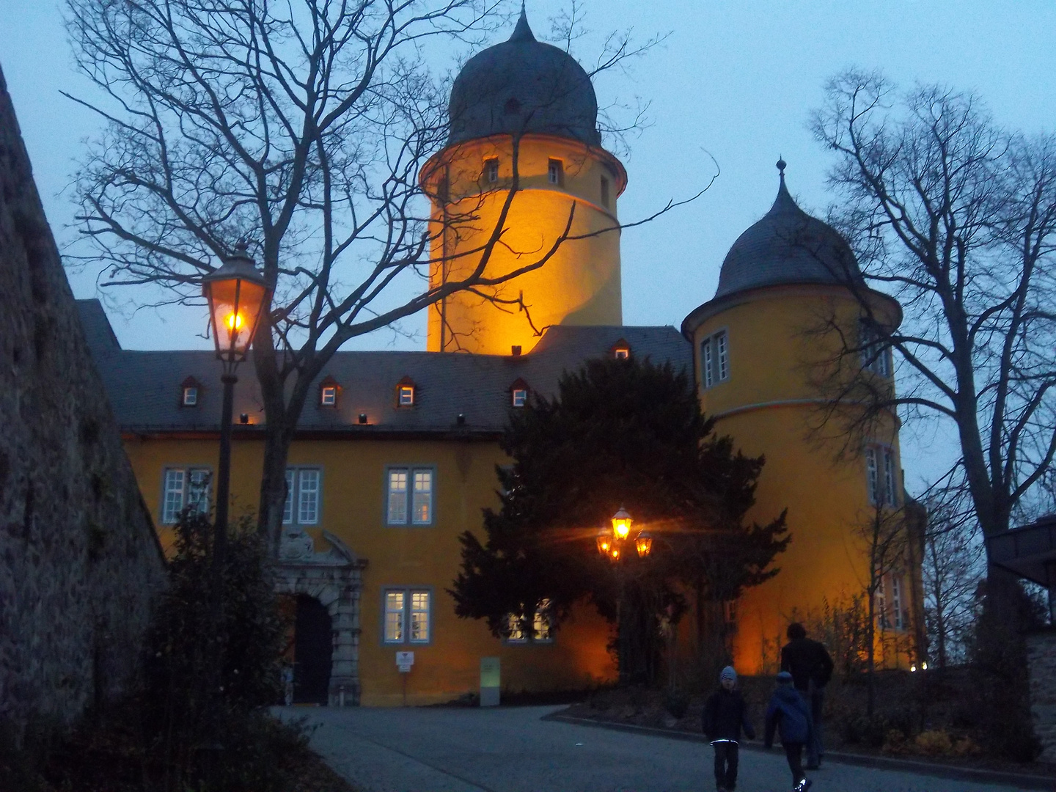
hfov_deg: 40.4
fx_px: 1434
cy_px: 396
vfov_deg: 30.9
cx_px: 528
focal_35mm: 47
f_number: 4.58
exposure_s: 1/40
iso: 400
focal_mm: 8.3
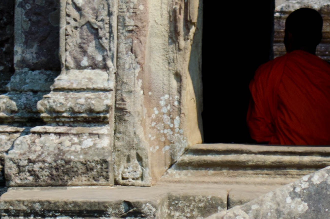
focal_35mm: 311
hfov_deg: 6.6
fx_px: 2844
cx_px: 284
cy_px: 6
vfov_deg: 4.4
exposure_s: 1/125
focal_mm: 55
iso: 200
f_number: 5.6
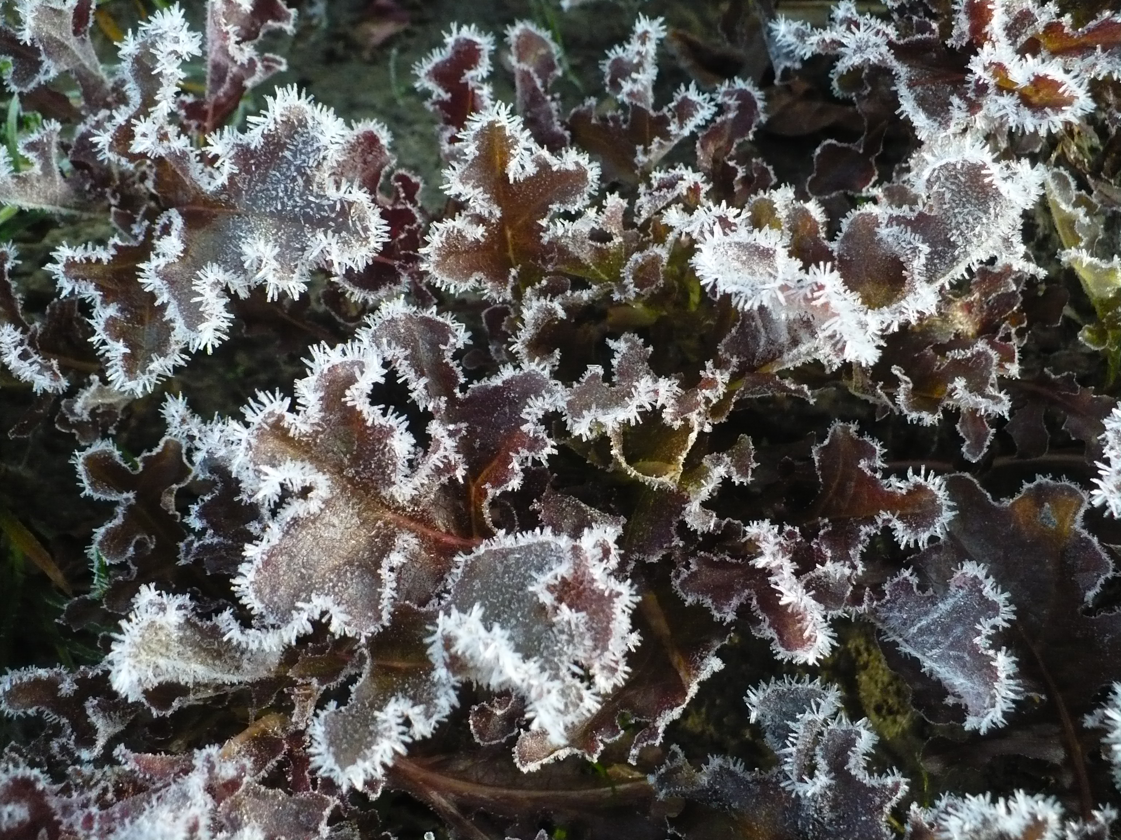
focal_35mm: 37
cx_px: 560
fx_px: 1198
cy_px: 420
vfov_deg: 38.7
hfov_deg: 50.1
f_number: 2.8
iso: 400
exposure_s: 1/400
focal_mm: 6.1
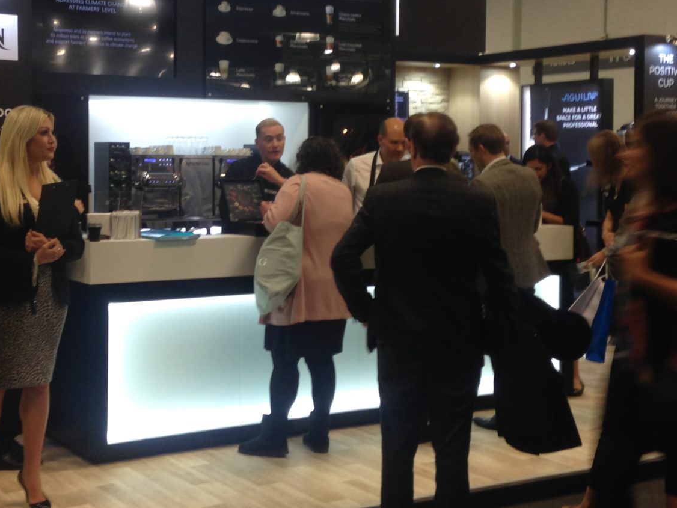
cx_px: 263
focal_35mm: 60
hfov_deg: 32.1
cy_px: 181
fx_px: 1174
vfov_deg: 24.3
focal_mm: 4.12
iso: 50
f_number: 2.4
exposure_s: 1/20
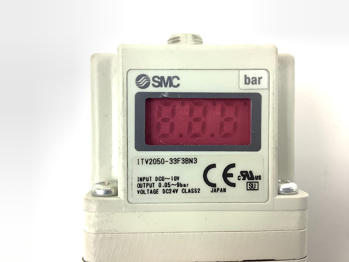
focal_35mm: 31
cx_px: 174
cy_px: 131
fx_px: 313
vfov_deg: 45.4
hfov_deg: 58.3
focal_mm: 3.3
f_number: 2.4
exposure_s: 1/50
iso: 125
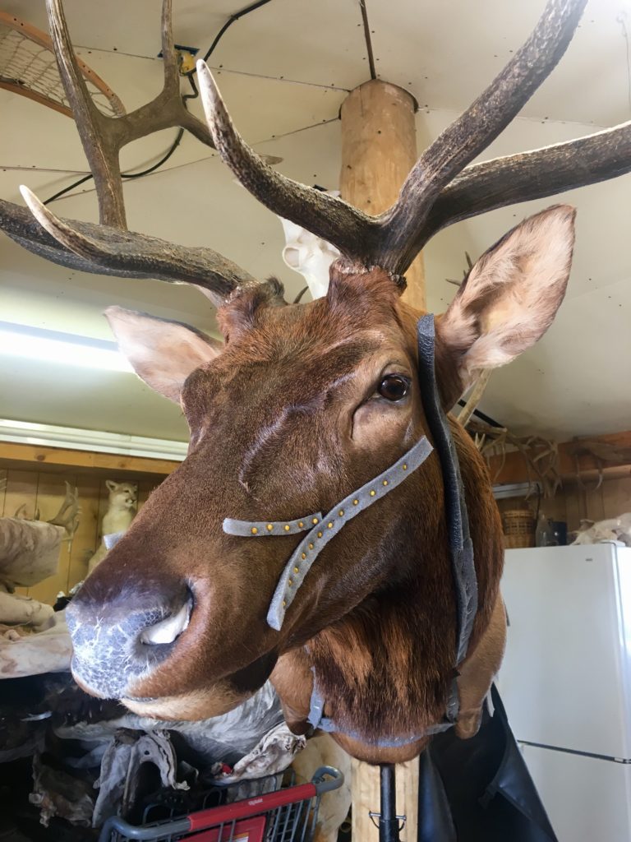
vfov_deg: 61.7
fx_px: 705
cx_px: 316
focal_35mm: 29
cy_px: 421
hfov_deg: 48.2
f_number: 2.2
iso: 50
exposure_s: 1/30
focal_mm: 4.15
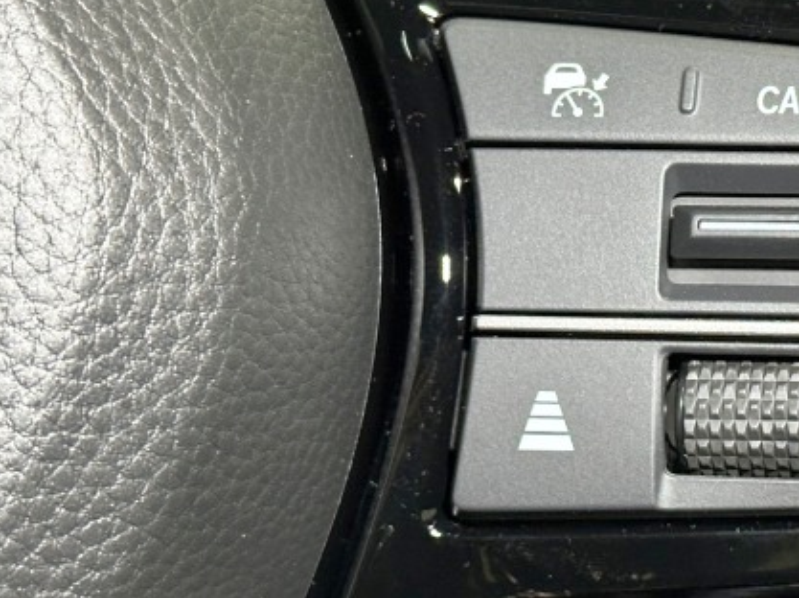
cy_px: 263
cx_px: 759
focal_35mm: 118
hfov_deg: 16.4
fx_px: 2721
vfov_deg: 12.5
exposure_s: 1/40
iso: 500
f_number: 1.78
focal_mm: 6.86
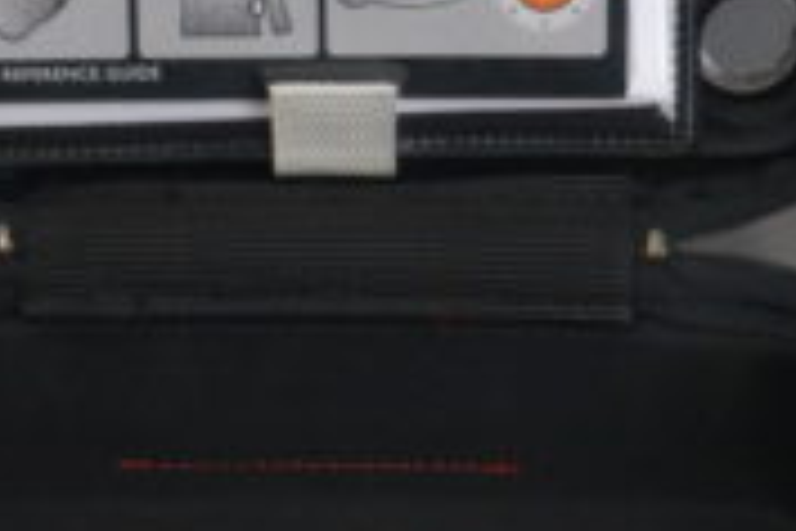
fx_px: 4090
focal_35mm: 185
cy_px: 760
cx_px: 481
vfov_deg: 7.3
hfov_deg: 11.1
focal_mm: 32
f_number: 6.3
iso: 1600
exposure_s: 1/250
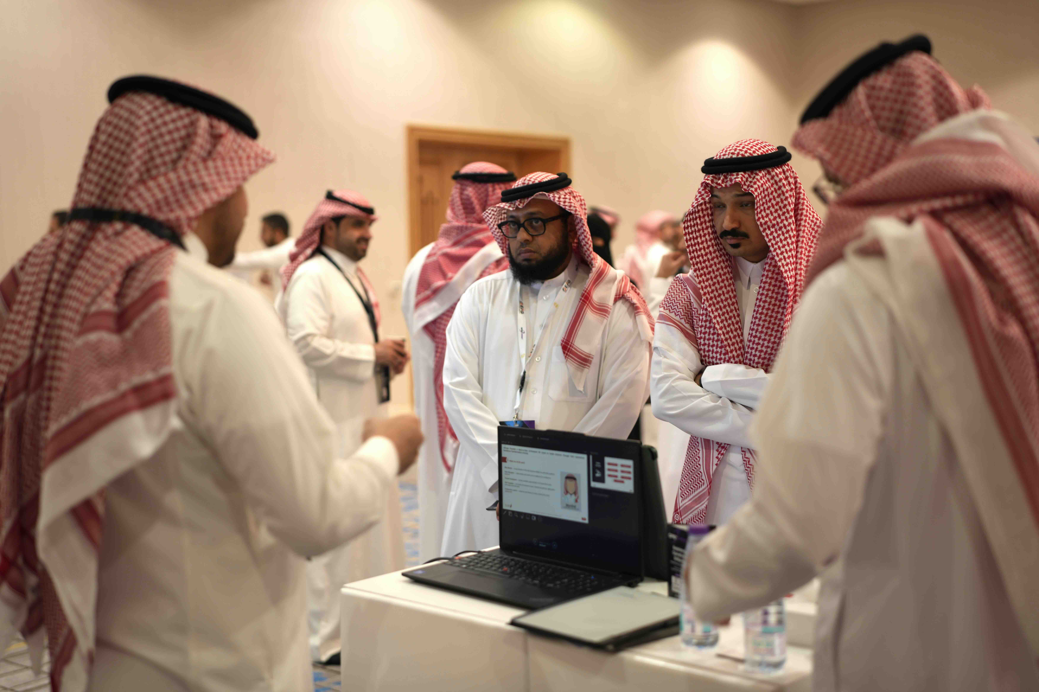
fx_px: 1443
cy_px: 346
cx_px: 520
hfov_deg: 39.6
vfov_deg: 27.0
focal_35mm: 50
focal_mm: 50
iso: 100
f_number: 1.8
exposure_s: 1/30
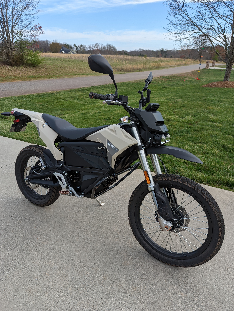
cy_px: 156
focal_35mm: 24
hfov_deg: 56.9
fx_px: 216
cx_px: 117
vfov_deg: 71.5
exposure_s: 1/1205
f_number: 1.85
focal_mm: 6.81
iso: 43
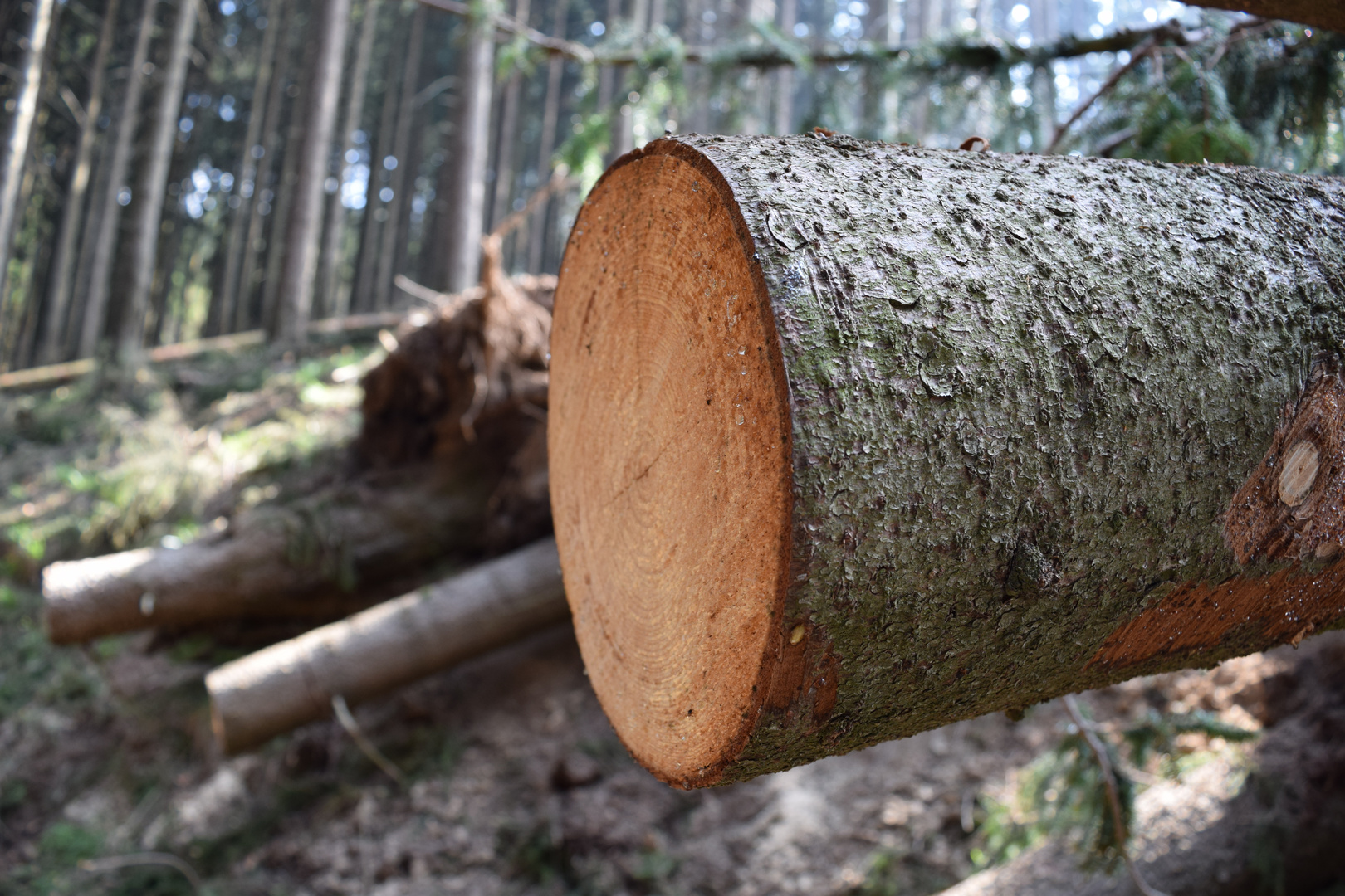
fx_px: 1009
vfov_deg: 47.9
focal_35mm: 27
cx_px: 672
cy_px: 448
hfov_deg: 67.4
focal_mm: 18
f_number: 5
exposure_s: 1/100
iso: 400
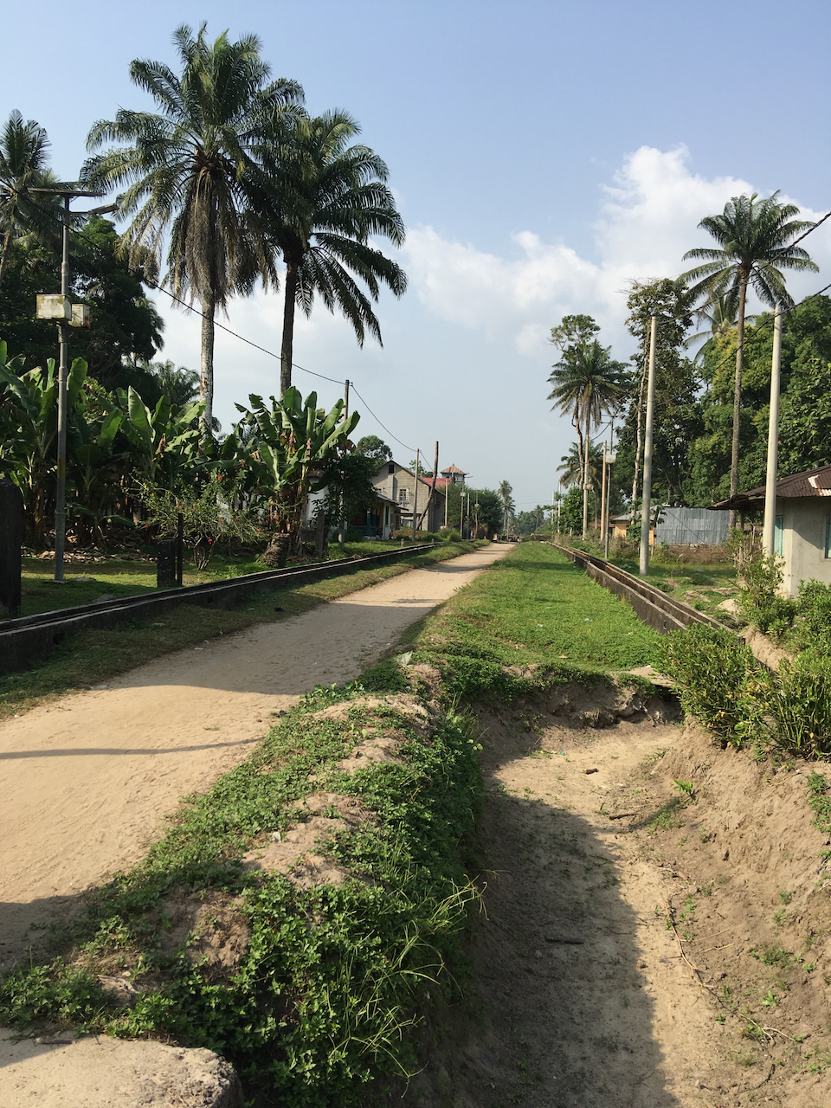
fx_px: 928
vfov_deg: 61.7
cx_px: 416
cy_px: 554
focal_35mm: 29
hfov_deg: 48.2
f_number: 2.2
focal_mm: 4.15
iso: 25
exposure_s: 1/1202
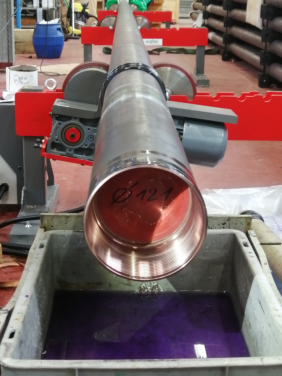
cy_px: 188
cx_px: 141
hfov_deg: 23.7
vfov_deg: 31.2
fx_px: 673
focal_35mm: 62
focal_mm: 3.88
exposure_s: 1/33.3
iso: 160
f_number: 1.8
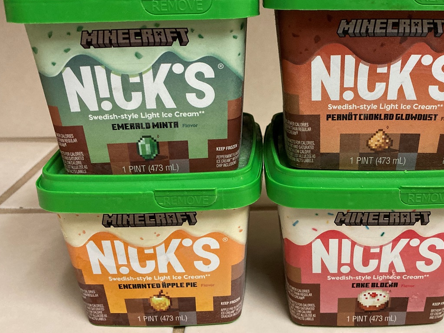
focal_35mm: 33
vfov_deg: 42.9
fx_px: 423
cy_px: 153
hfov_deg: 55.0
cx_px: 261
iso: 320
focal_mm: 3.99
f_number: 1.8
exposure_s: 1/60
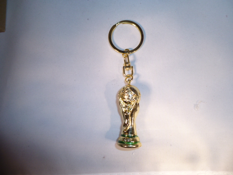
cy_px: 88
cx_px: 116
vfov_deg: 54.9
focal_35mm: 25
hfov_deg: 69.4
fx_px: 168
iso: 100
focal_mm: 4.5
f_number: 3.1
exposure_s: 1/320
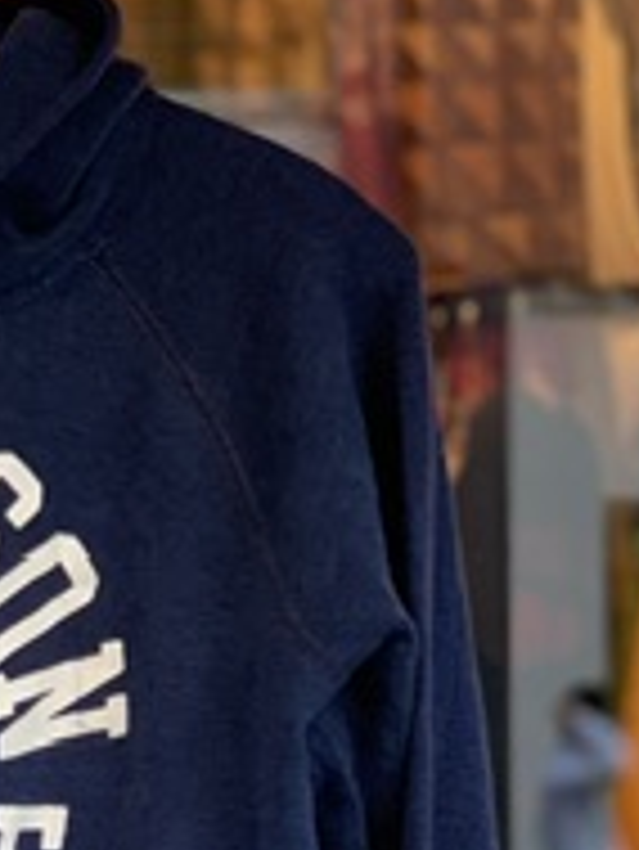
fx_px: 4327
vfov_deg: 11.2
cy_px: 738
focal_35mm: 176
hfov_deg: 8.3
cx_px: -234
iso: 125
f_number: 2.4
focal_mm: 6
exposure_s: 1/120
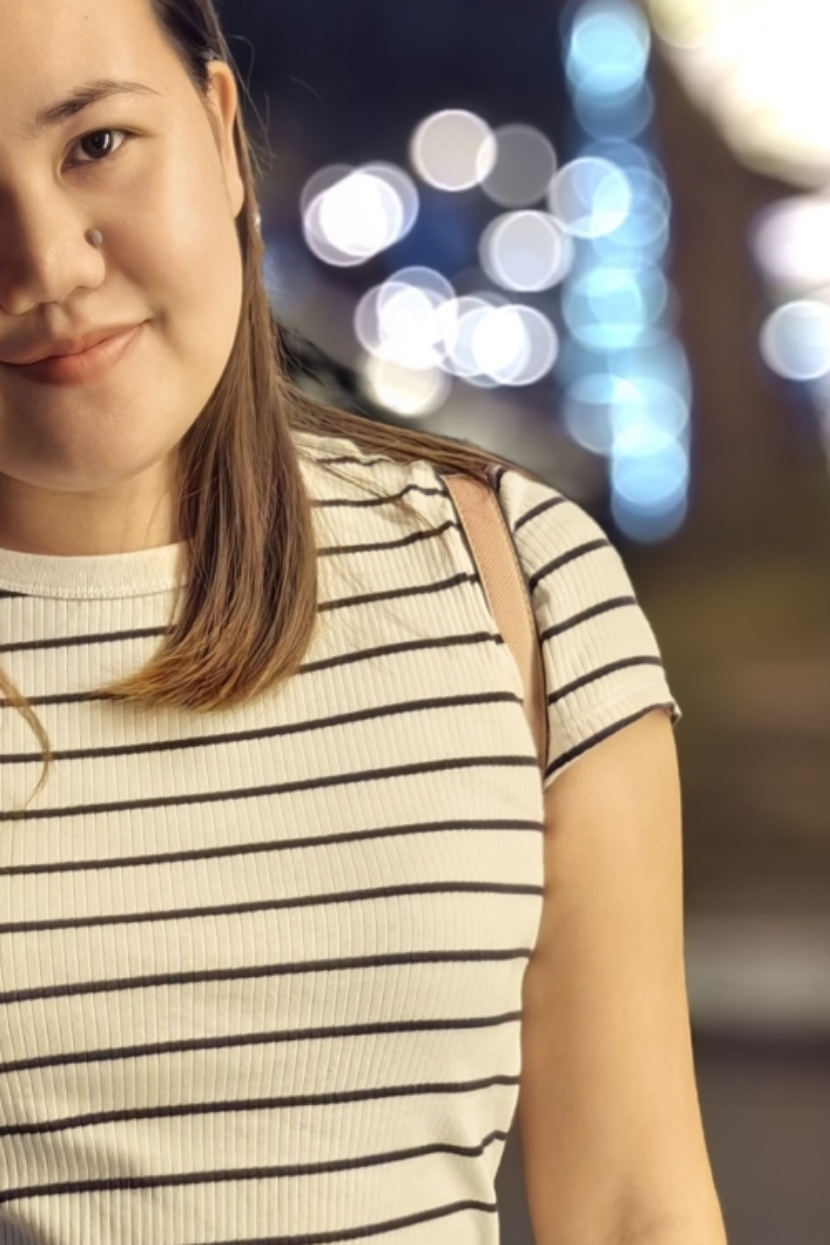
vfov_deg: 21.0
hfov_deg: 14.0
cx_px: 95
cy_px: 611
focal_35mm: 97
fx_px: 3356
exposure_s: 1/59.5
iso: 125
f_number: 1.4
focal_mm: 5.75
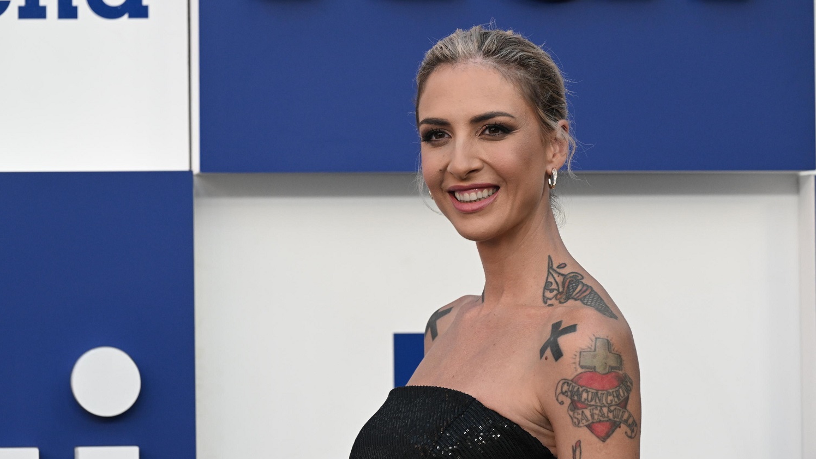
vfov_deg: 5.8
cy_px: 237
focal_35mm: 210
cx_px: 407
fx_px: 4544
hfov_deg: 10.3
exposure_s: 1/1250
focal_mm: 200
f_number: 6.3
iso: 2500
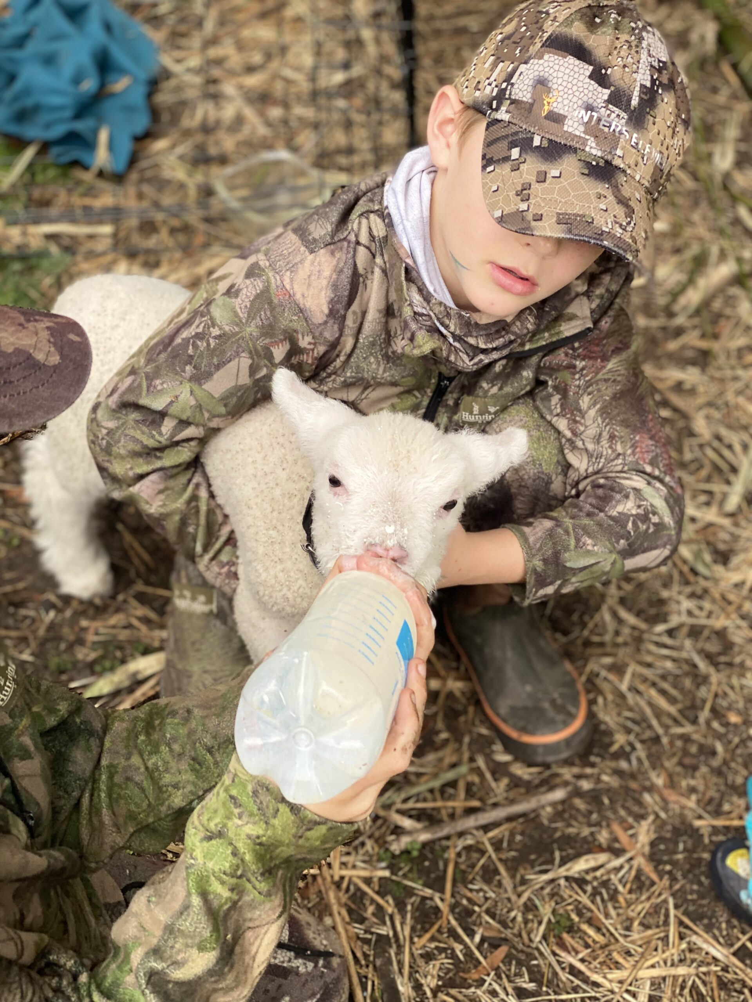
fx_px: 1506
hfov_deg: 28.0
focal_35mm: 52
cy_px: 501
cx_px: 376
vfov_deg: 36.8
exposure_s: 1/122
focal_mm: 6
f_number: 2
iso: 32
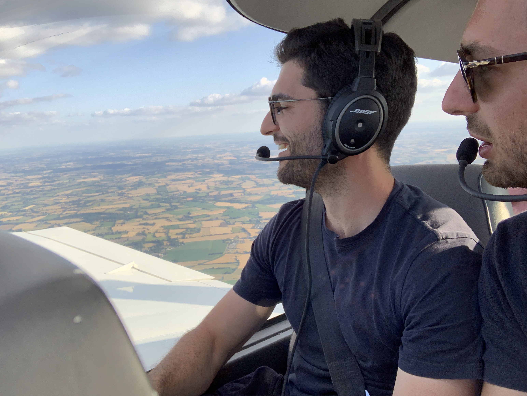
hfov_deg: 56.8
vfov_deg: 44.2
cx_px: 264
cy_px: 198
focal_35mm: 32
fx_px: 487
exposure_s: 1/291
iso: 16
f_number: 2.2
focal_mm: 2.87
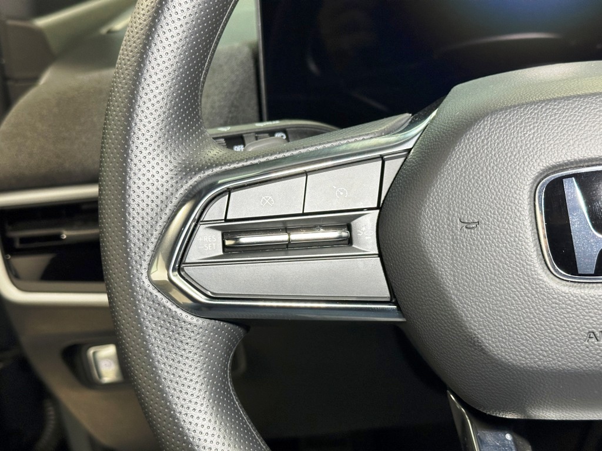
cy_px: 226
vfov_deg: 30.3
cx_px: 301
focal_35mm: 48
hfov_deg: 39.7
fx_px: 835
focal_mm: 6.86
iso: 400
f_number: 1.78
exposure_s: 1/40
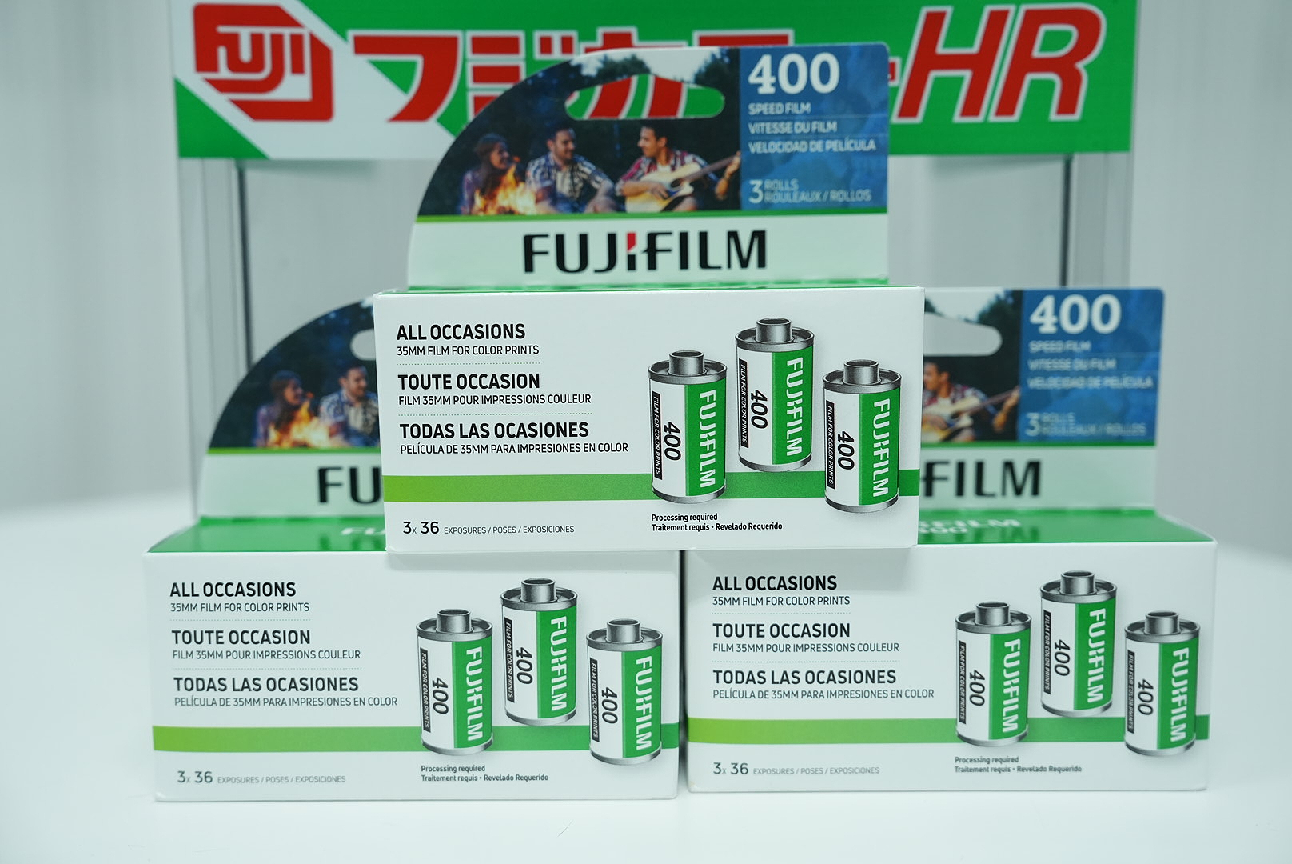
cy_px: 432
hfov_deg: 42.7
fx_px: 1652
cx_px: 646
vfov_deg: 29.3
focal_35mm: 46
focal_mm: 46
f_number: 4
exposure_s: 1/125
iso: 1600
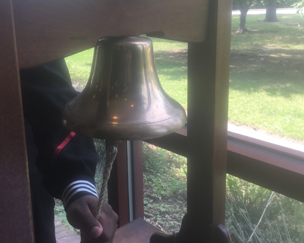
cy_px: 93
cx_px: 128
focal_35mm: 41
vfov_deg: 36.3
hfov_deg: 44.6
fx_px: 369
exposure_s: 1/120
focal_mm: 3.3
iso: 40
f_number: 2.4
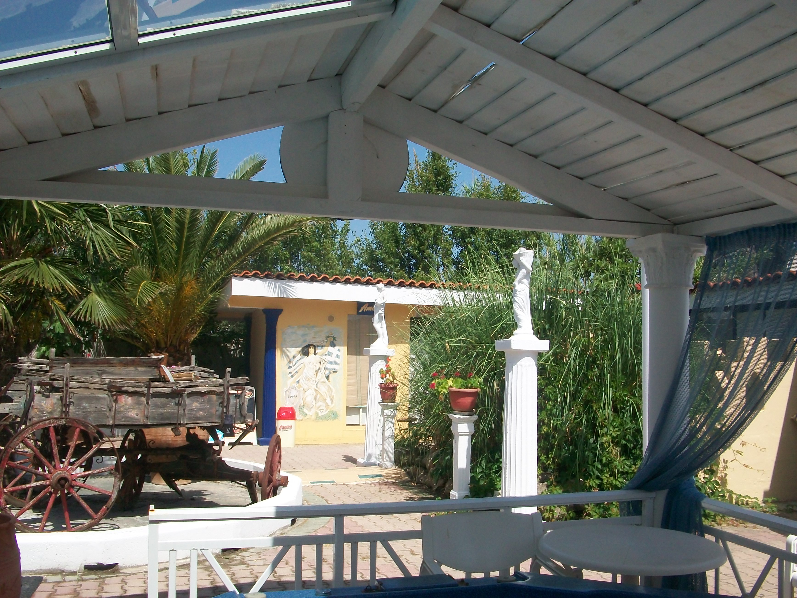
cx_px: 398
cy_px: 299
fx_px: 783
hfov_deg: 54.0
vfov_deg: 41.8
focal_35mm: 34
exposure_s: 1/500
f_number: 5.5
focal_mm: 5.7
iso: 80
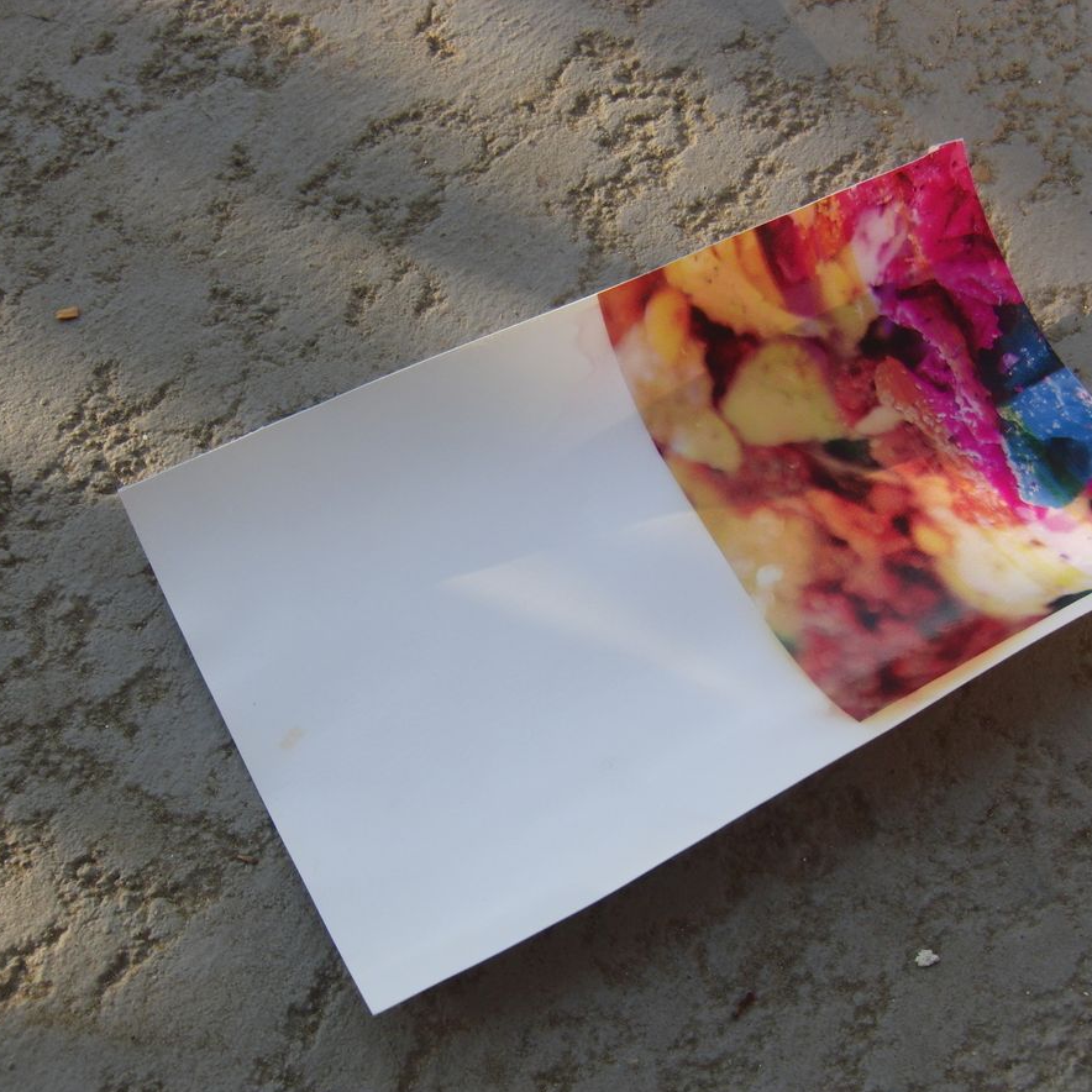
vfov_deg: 35.4
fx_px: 1713
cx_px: 628
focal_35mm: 48
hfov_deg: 35.3
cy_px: 553
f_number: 3.8
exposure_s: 1/125
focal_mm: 7.1
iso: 100
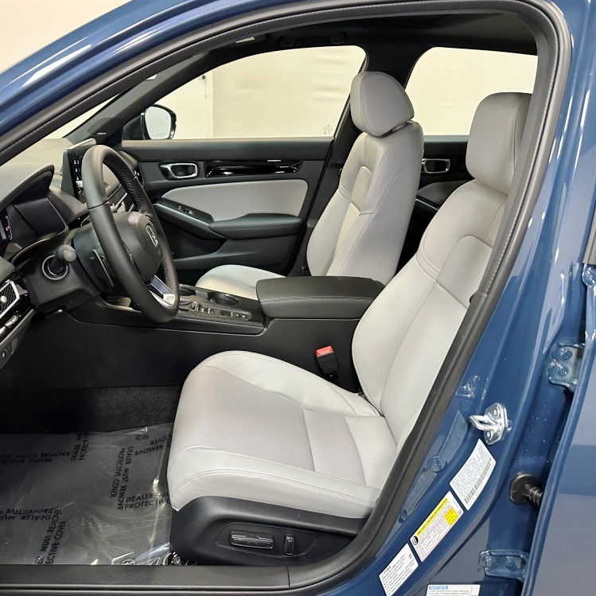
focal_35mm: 29
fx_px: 565
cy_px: 298
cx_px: 236
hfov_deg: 55.2
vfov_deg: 55.6
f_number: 1.78
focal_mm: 6.86
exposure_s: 1/40
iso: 640
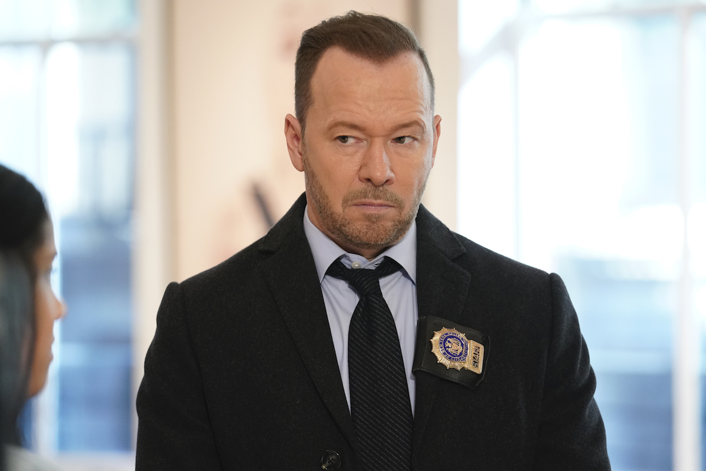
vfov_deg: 8.9
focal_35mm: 155
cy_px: 236
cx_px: 353
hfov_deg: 13.2
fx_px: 3039
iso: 5000
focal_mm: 155
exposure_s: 1/160
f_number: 3.5
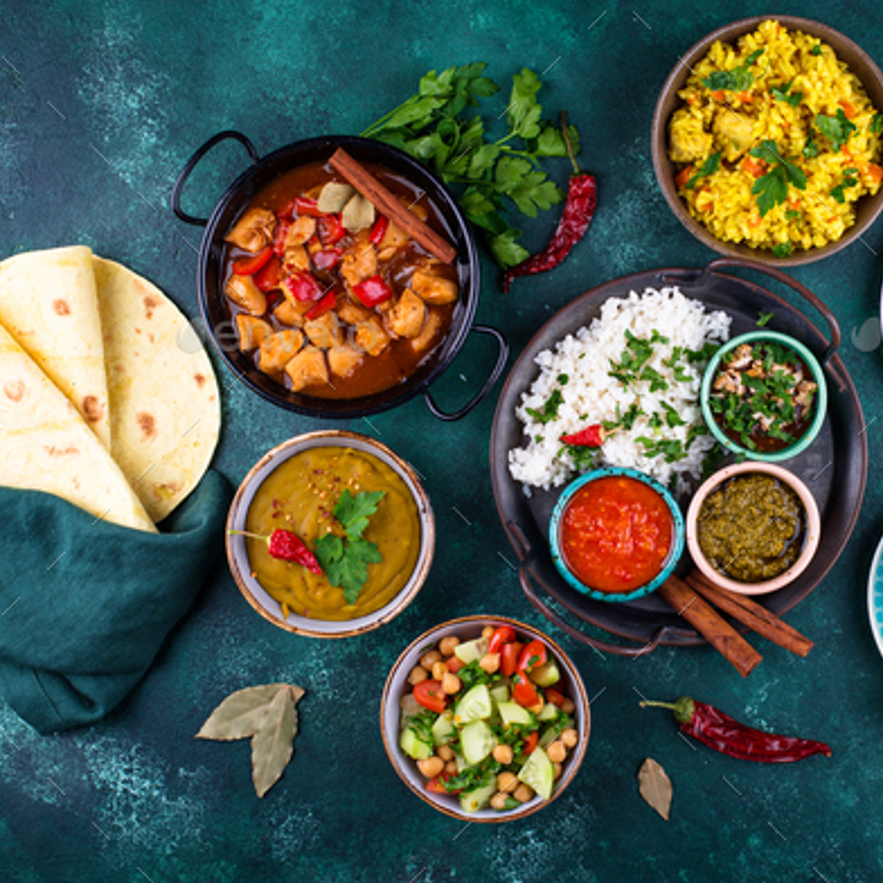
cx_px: 608
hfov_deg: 26.7
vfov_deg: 26.9
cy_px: 442
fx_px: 1847
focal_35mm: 64
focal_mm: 50
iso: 100
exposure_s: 1/80
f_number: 8
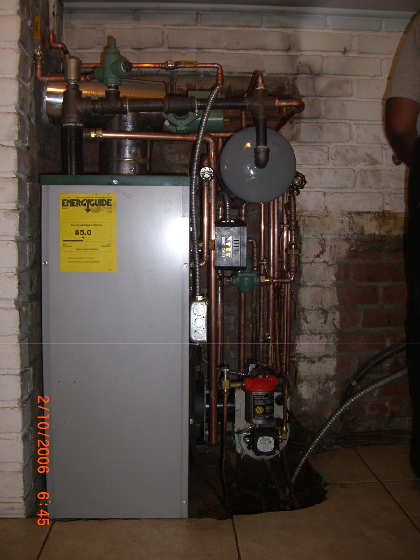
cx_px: 210
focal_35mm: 38
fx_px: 615
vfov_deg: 49.0
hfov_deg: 37.7
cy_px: 280
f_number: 2.7
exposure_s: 1/60
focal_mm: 6.2
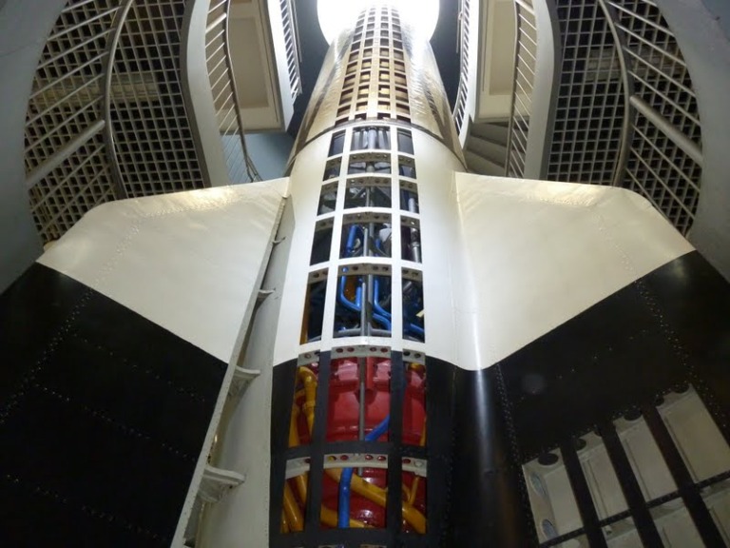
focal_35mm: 25
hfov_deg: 69.4
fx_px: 527
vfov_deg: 54.9
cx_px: 365
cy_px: 274
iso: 400
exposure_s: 1/30
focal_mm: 4.1
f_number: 3.3
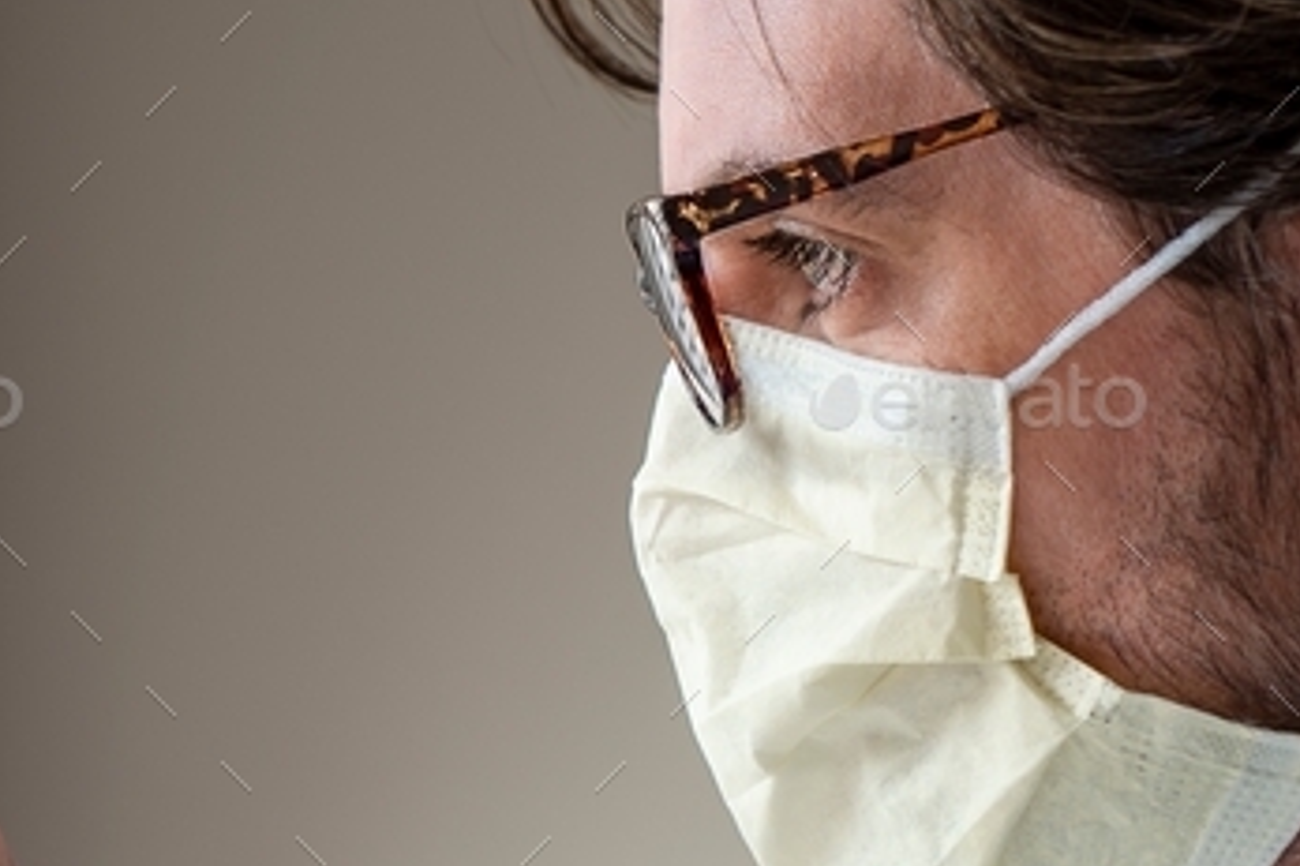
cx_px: 405
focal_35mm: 85
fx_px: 3068
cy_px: 575
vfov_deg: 16.0
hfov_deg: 23.8
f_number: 4
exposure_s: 1/60
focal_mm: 50
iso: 100
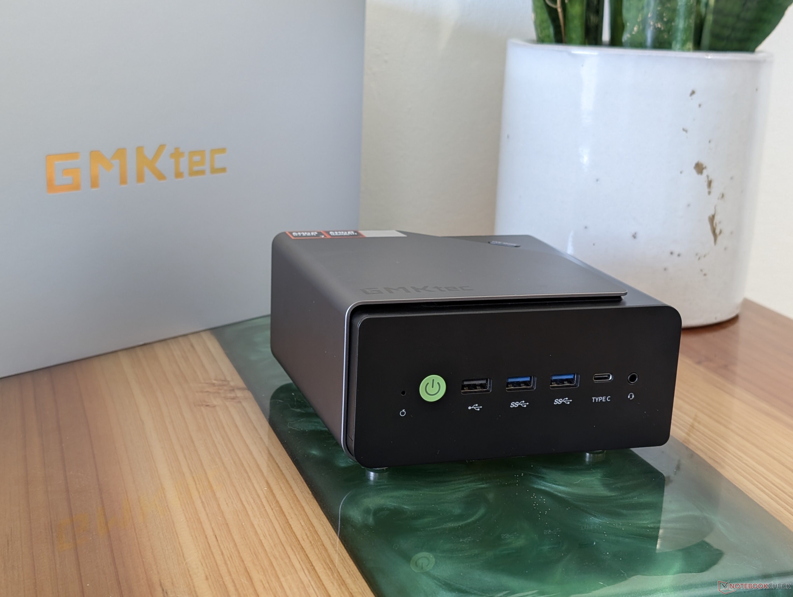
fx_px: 1124
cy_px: 298
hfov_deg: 38.9
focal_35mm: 49
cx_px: 396
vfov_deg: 29.7
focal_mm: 6.9
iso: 53
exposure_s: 1/24
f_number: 1.68
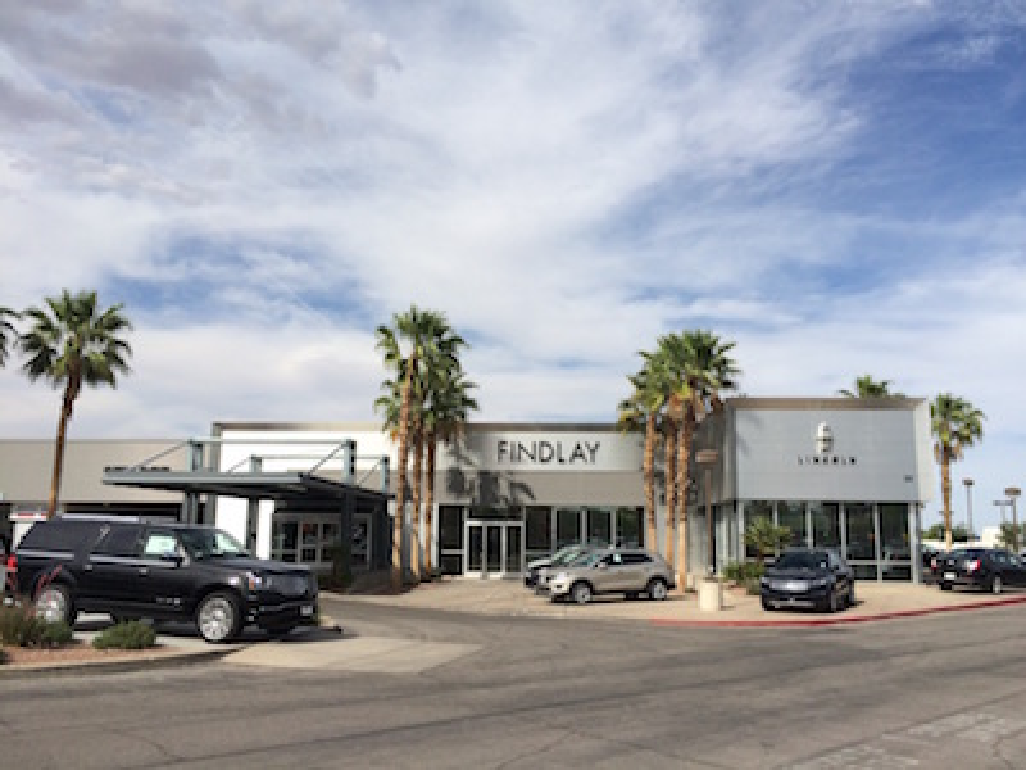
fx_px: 860
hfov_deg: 61.7
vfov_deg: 48.2
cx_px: 513
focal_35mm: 29
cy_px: 385
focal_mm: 4.15
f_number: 2.2
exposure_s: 1/3425
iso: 32
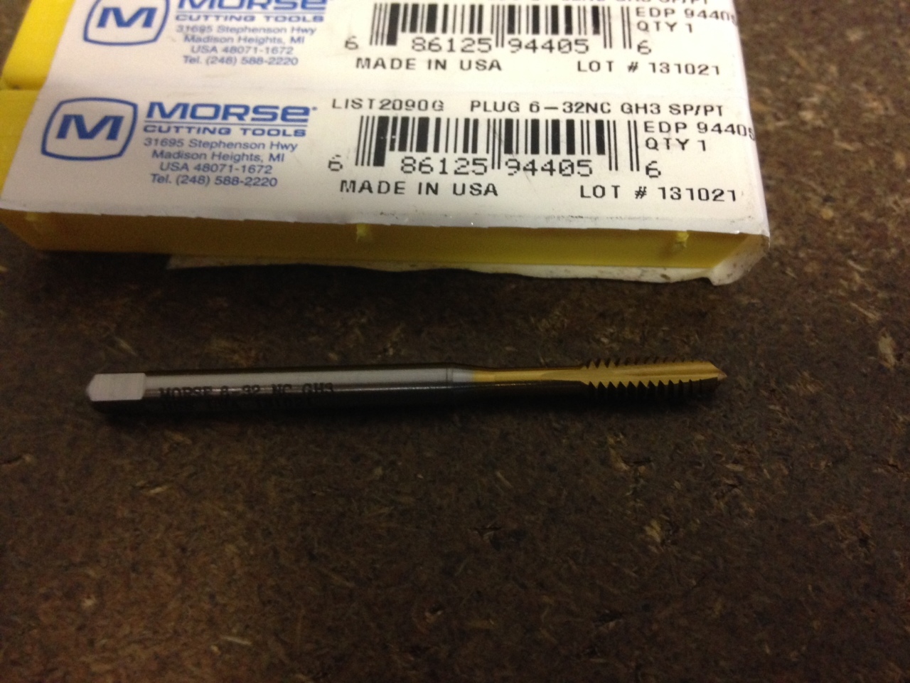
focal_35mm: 33
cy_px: 342
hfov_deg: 55.4
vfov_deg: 42.9
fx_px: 868
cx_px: 455
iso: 320
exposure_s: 1/20
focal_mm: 4.12
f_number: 2.4
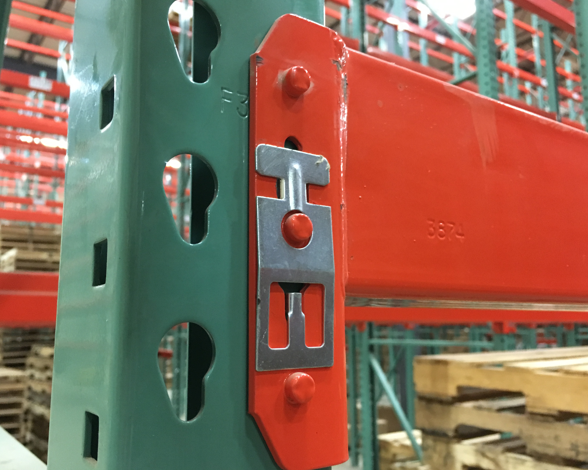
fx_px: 539
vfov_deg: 47.1
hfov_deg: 57.2
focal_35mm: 31
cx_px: 288
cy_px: 236
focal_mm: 4.15
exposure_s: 1/15
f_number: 2.2
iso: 250
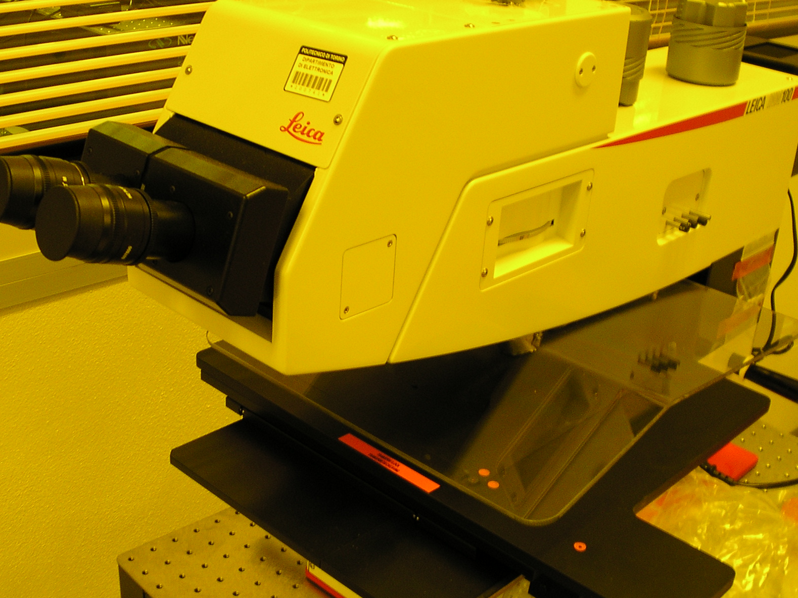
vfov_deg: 30.3
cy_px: 308
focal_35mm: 48
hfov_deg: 39.7
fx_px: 1106
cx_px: 389
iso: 100
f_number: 2.7
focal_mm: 5.6
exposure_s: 1/8.5
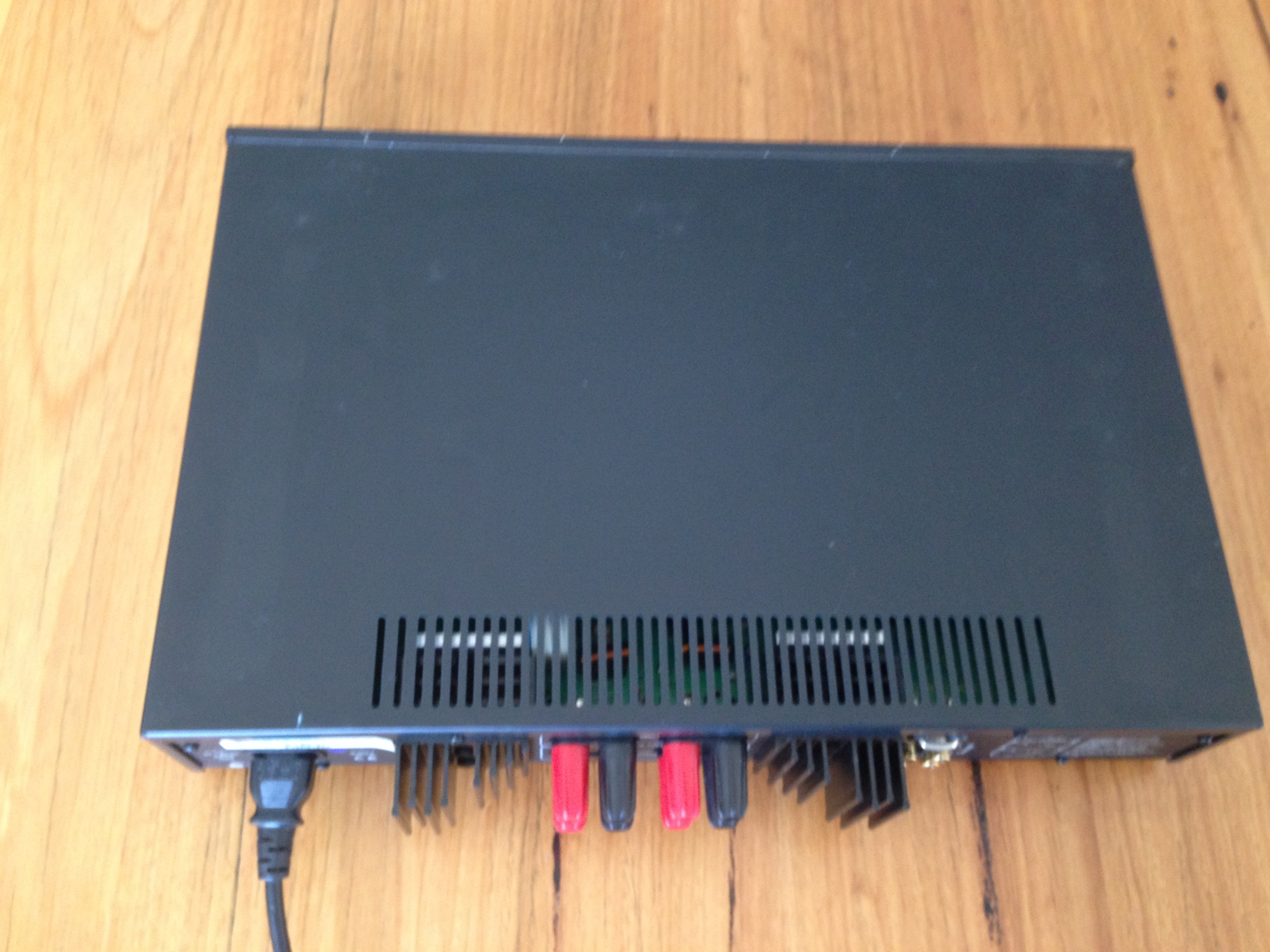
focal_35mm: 33
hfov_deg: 55.4
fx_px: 1211
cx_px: 635
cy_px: 476
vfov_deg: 42.9
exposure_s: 1/20
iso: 200
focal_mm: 4.12
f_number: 2.4
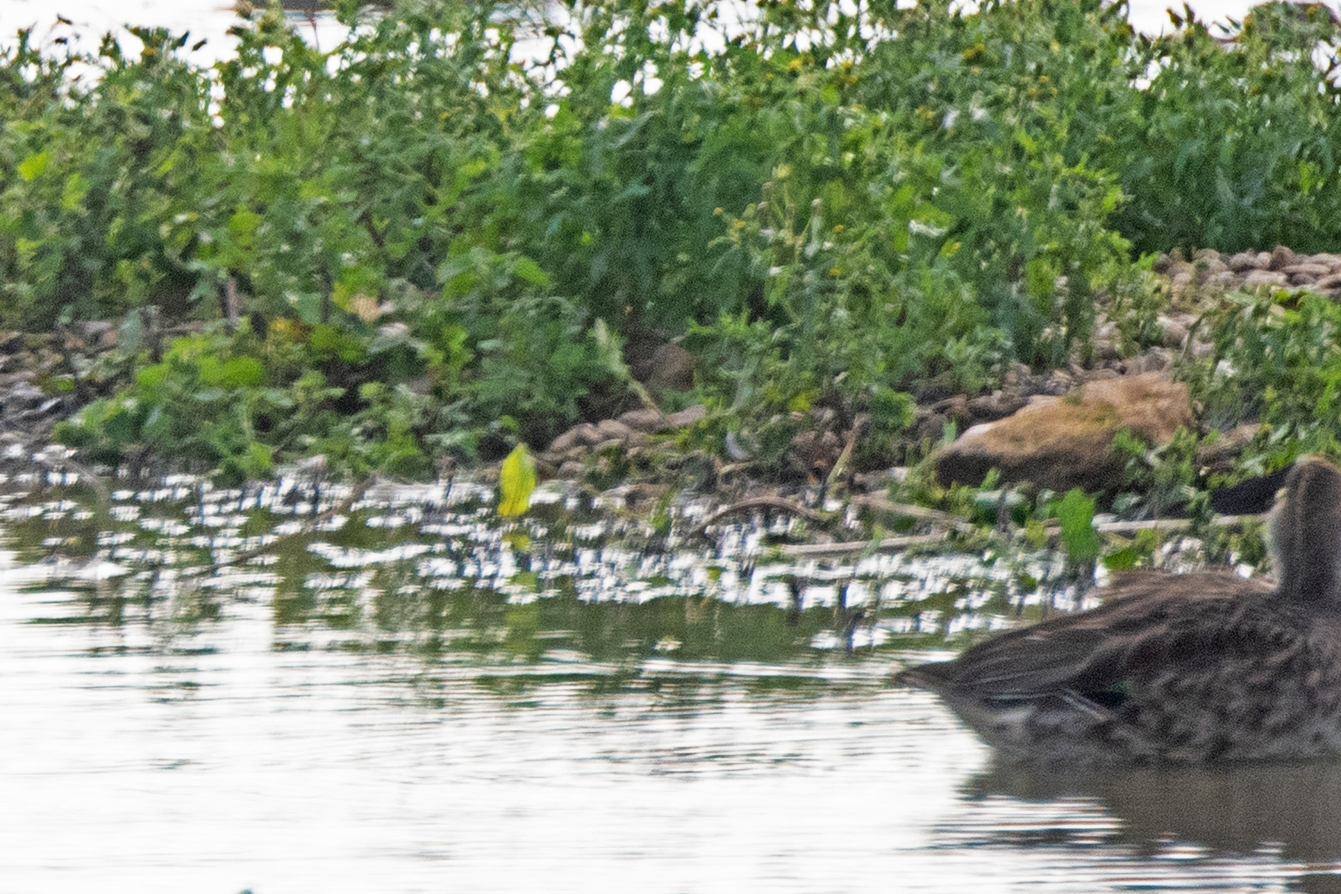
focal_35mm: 1294
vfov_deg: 1.1
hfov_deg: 1.6
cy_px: 206
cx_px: -60
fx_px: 48195
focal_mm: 400
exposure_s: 1/1000
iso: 800
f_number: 5.6
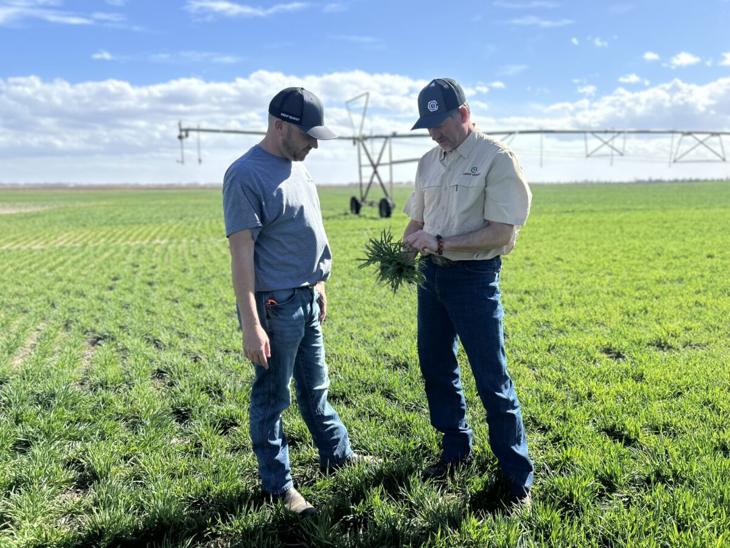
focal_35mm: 26
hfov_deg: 67.3
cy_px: 274
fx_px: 548
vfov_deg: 53.1
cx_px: 365
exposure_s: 1/6579
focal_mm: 5.7
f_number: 1.5
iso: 50
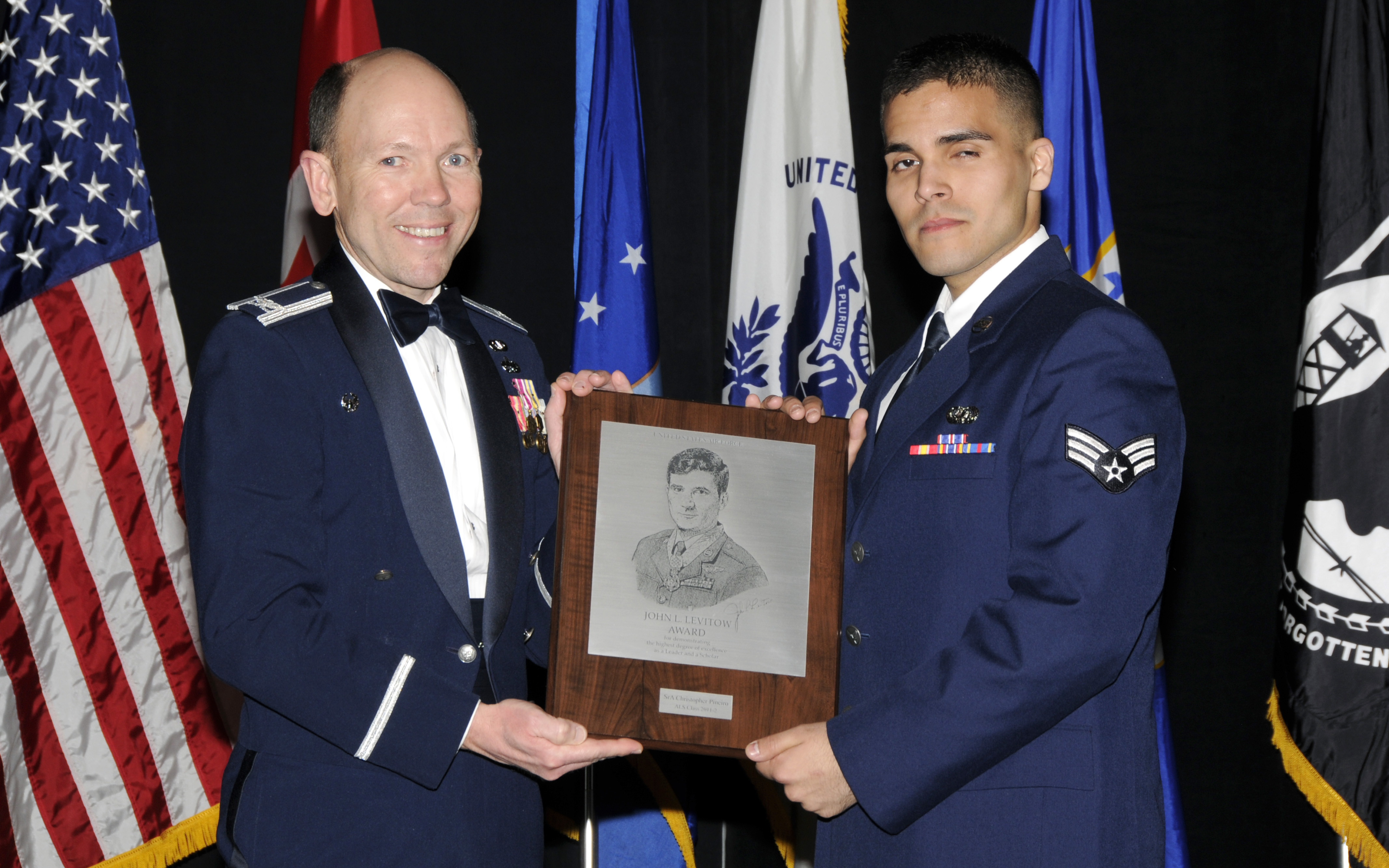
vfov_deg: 9.5
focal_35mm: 138
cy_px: 411
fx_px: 5224
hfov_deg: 15.1
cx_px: 693
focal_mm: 90
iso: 200
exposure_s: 1/60
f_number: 11
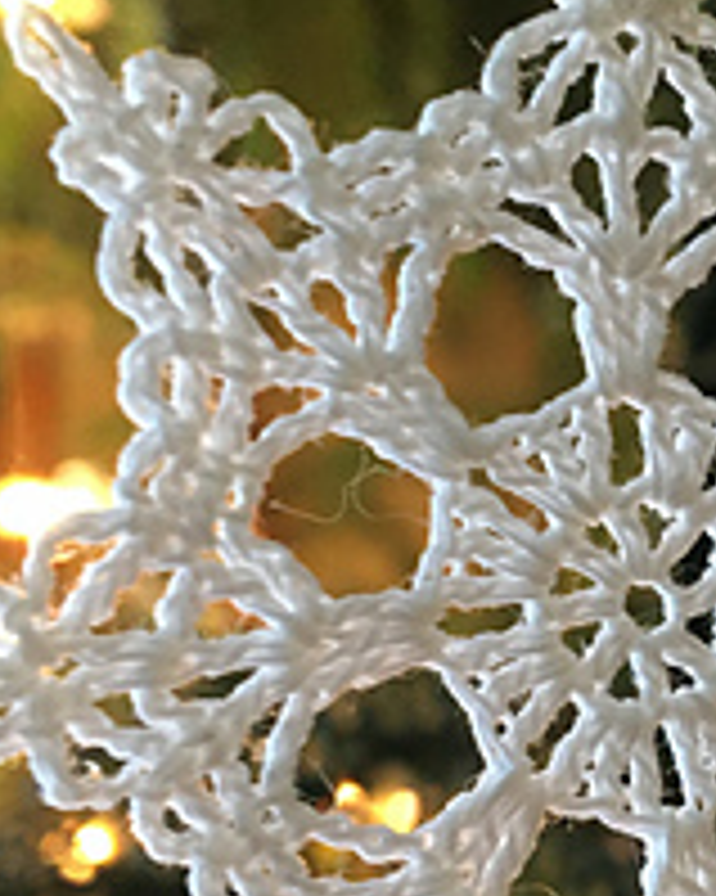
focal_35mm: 71
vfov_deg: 26.8
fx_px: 1882
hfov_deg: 21.4
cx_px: 534
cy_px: 500
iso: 200
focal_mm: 4.15
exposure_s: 1/15
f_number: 2.2
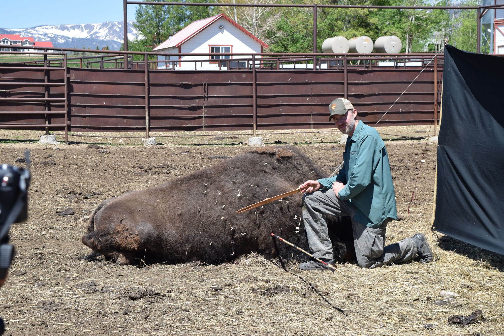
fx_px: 1050
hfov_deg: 27.0
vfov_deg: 18.2
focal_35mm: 75
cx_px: 252
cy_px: 168
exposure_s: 1/320
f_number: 9
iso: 200
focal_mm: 50
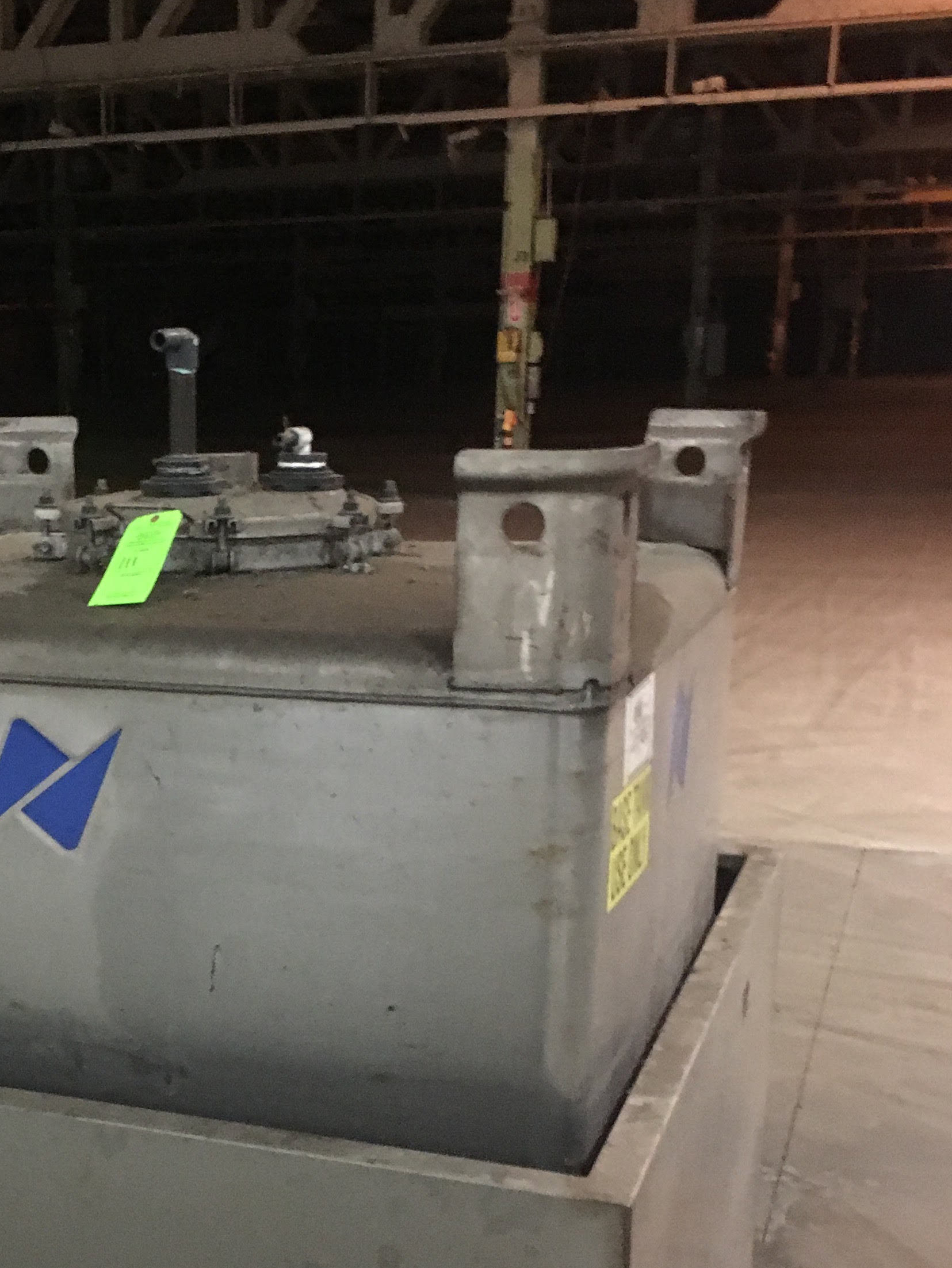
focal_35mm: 53
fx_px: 1943
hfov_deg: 26.6
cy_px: 913
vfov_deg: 35.5
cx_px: 92
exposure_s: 1/15
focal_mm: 4.15
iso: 400
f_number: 2.2
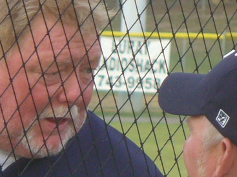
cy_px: 285
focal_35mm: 684
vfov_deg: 2.2
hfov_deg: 2.9
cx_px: 39
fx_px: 4682
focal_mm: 25.9
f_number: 4
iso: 80
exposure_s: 1/80
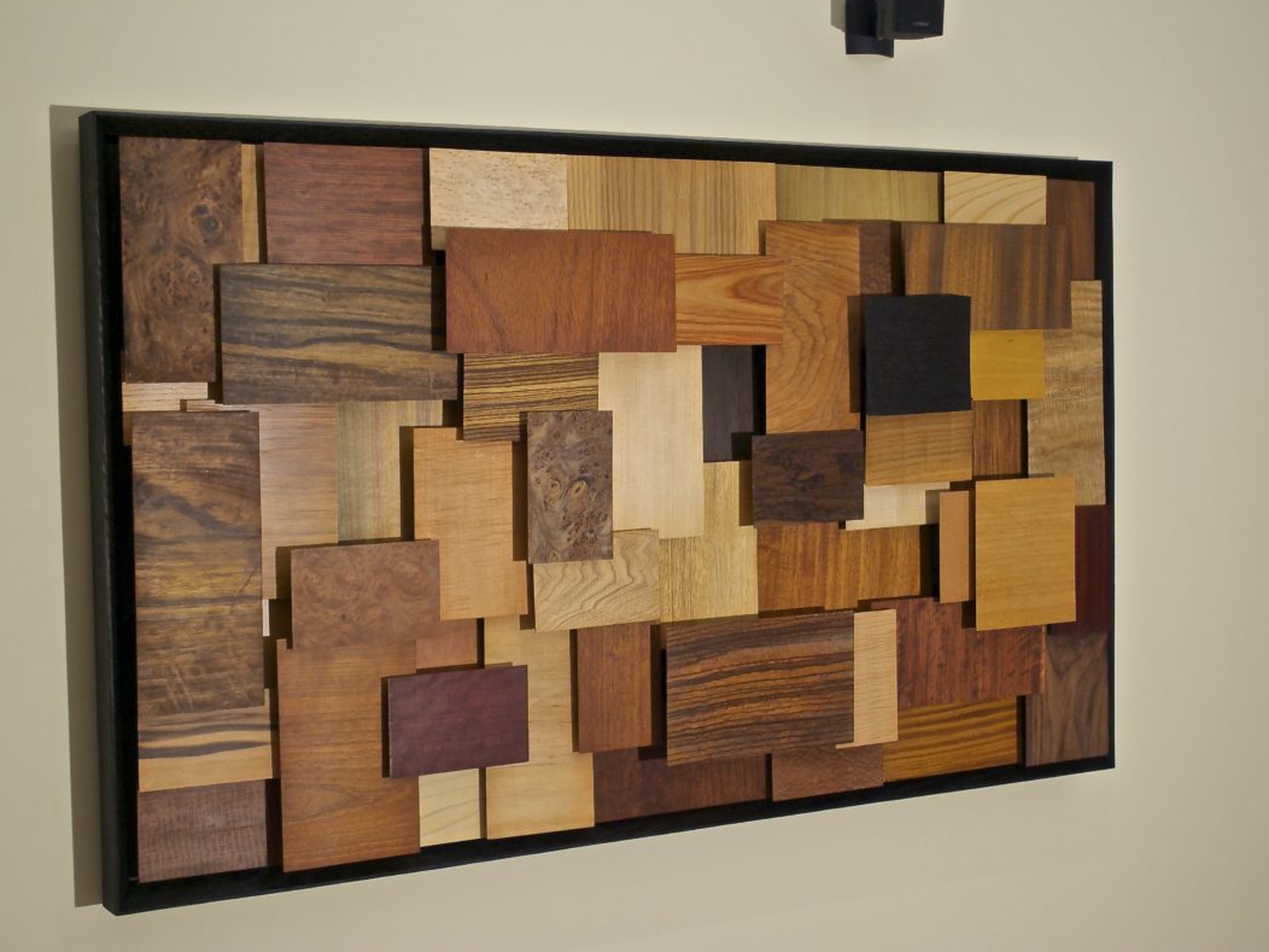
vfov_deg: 26.1
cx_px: 648
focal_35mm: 56
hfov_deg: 34.3
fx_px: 2053
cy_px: 471
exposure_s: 1/30
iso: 720
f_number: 5
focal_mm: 34
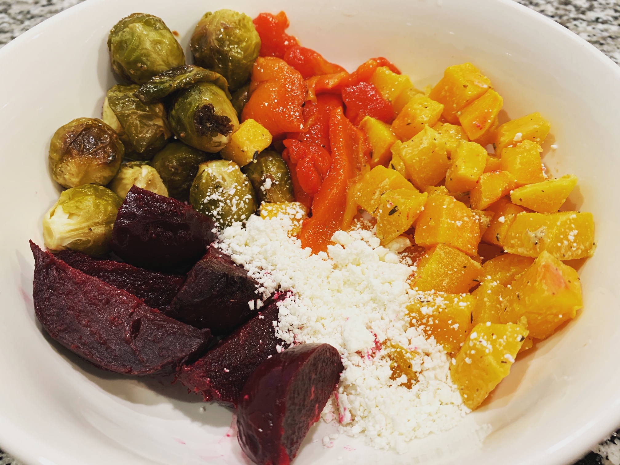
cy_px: 232
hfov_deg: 67.3
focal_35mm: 26
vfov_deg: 53.1
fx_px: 466
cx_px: 310
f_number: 1.8
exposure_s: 1/60
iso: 125
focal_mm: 4.25
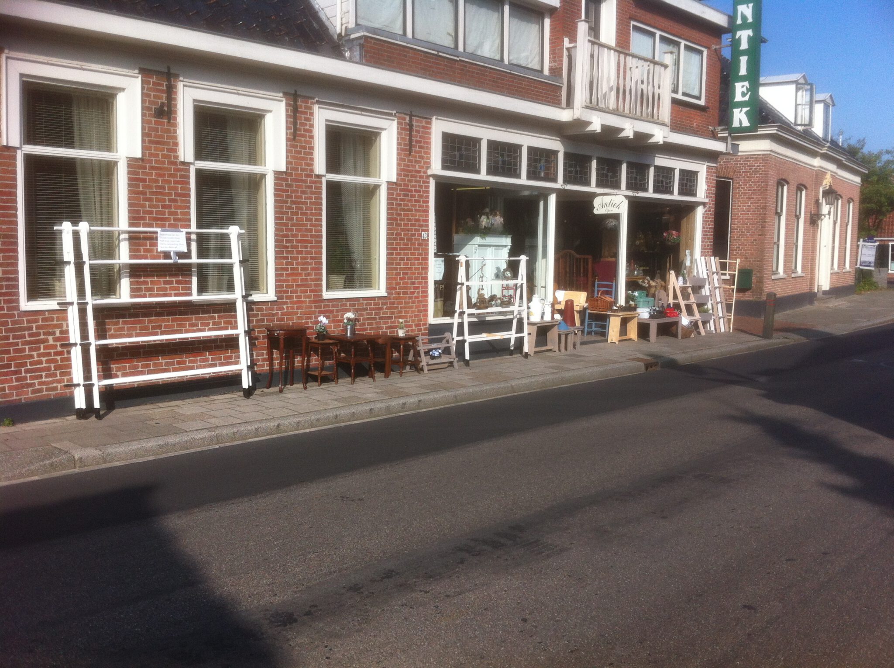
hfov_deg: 52.7
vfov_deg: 40.6
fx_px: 903
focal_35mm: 35
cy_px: 334
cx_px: 447
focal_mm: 3.85
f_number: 2.8
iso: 80
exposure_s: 1/914
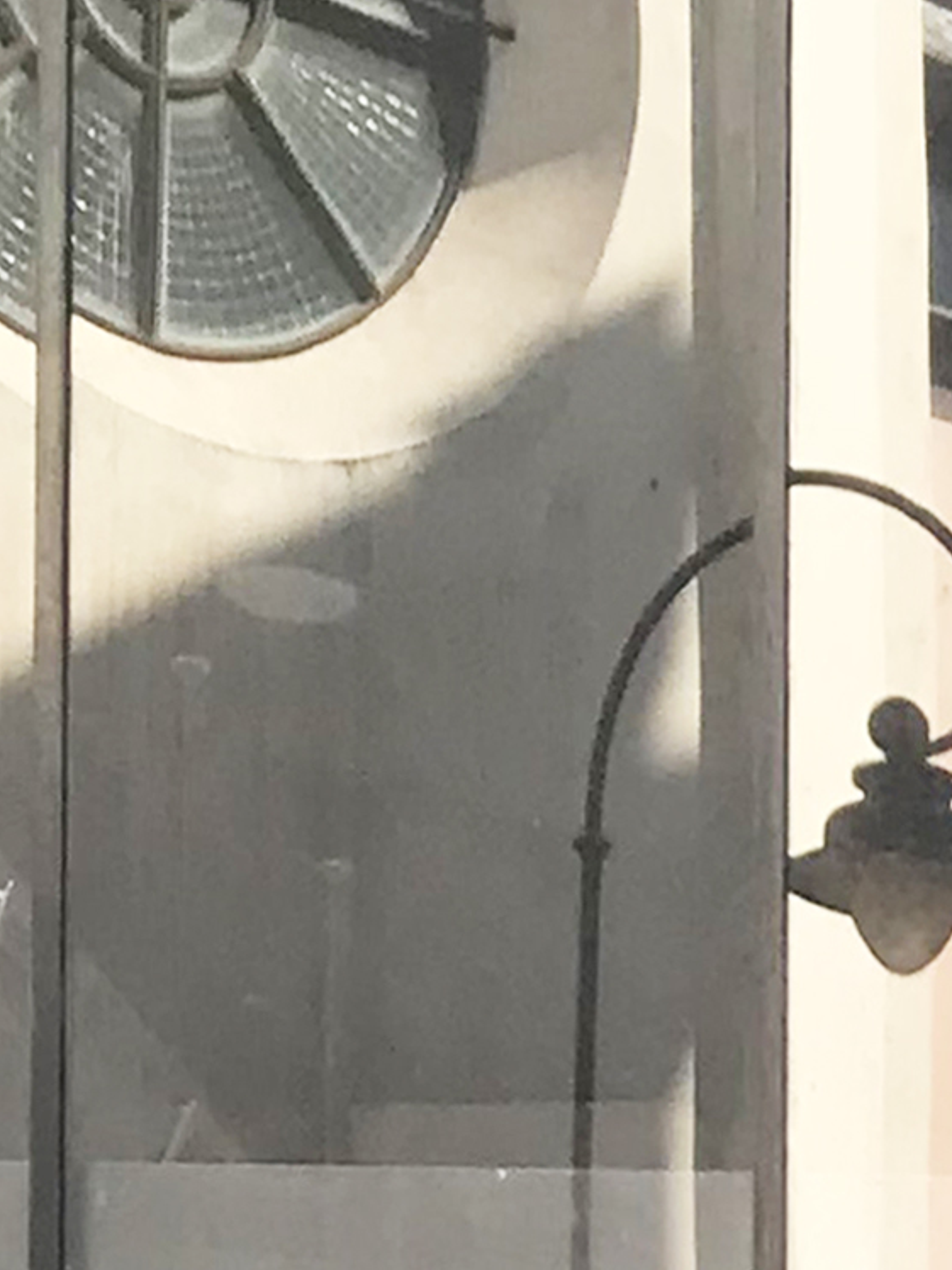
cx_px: 1836
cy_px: 1993
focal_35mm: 151
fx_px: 5537
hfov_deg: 9.3
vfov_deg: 12.4
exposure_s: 1/196
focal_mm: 3.99
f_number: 1.8
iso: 20
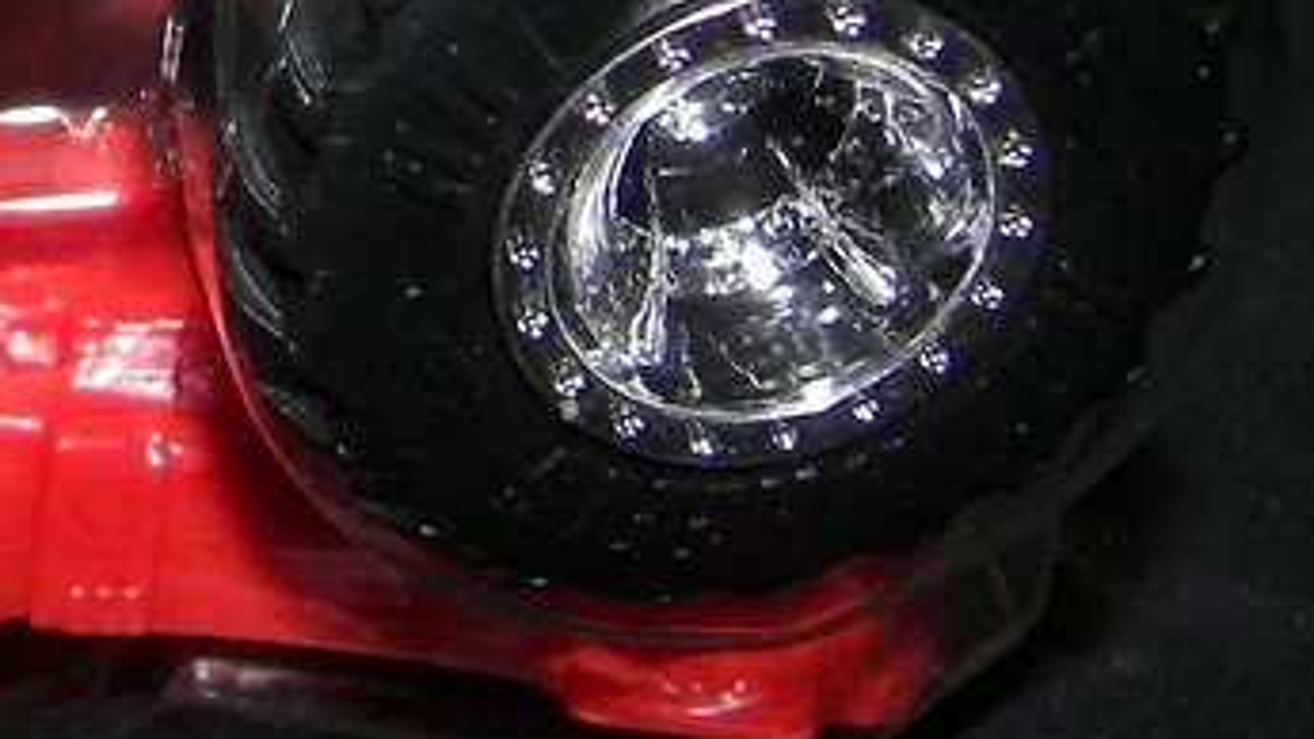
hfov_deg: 22.3
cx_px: -91
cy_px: -50
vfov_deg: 13.1
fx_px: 3170
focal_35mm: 91
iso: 100
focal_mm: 6
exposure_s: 1/30
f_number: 2.8
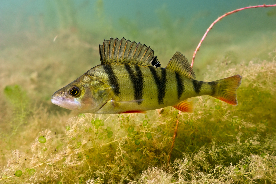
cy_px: 92
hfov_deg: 53.1
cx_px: 138
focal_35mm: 36
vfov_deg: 36.9
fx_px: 276
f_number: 4.5
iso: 200
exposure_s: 1/200
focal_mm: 24
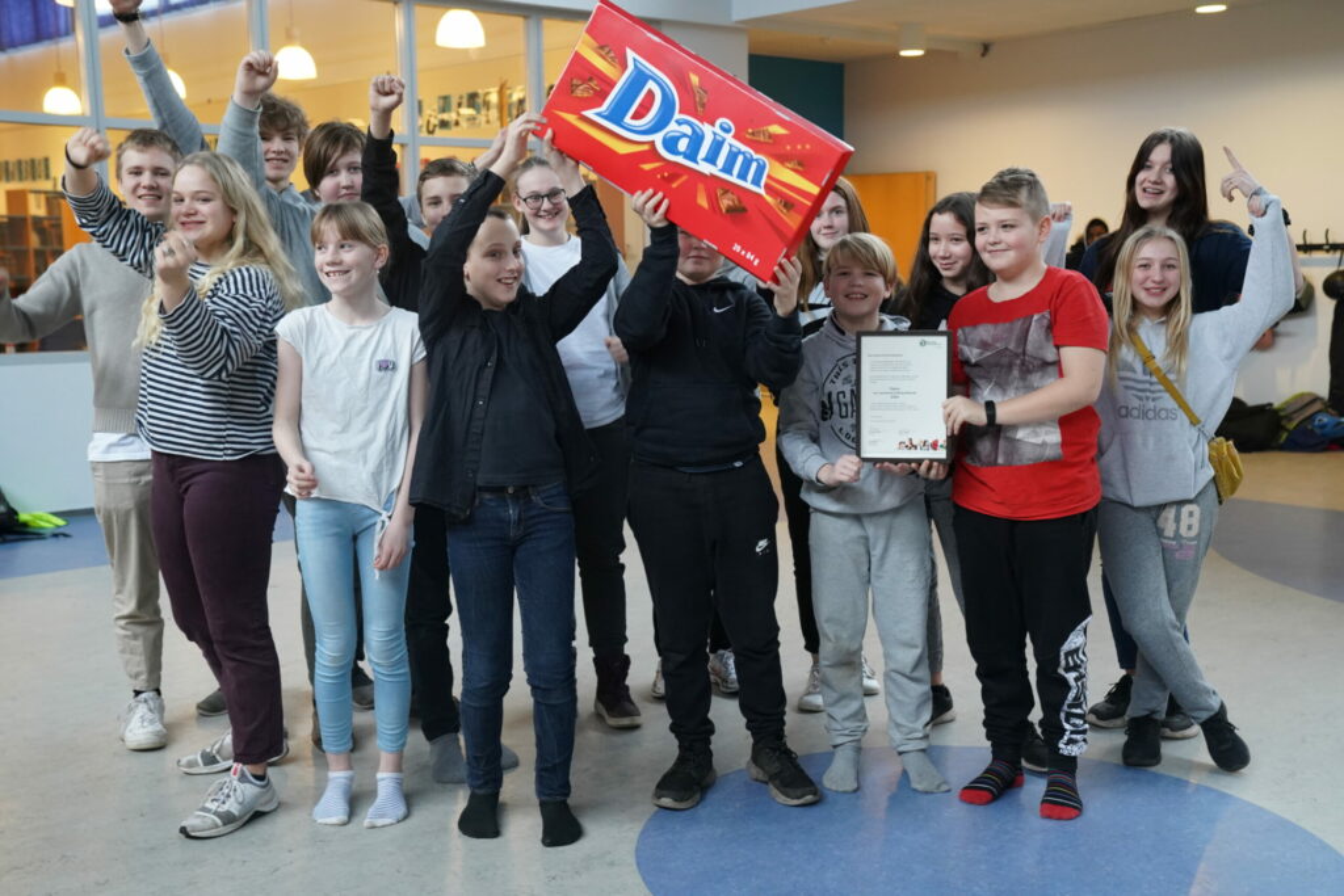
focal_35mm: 43
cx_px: 672
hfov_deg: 45.4
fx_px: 1605
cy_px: 448
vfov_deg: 31.2
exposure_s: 1/125
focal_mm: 43
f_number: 4.5
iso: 4000
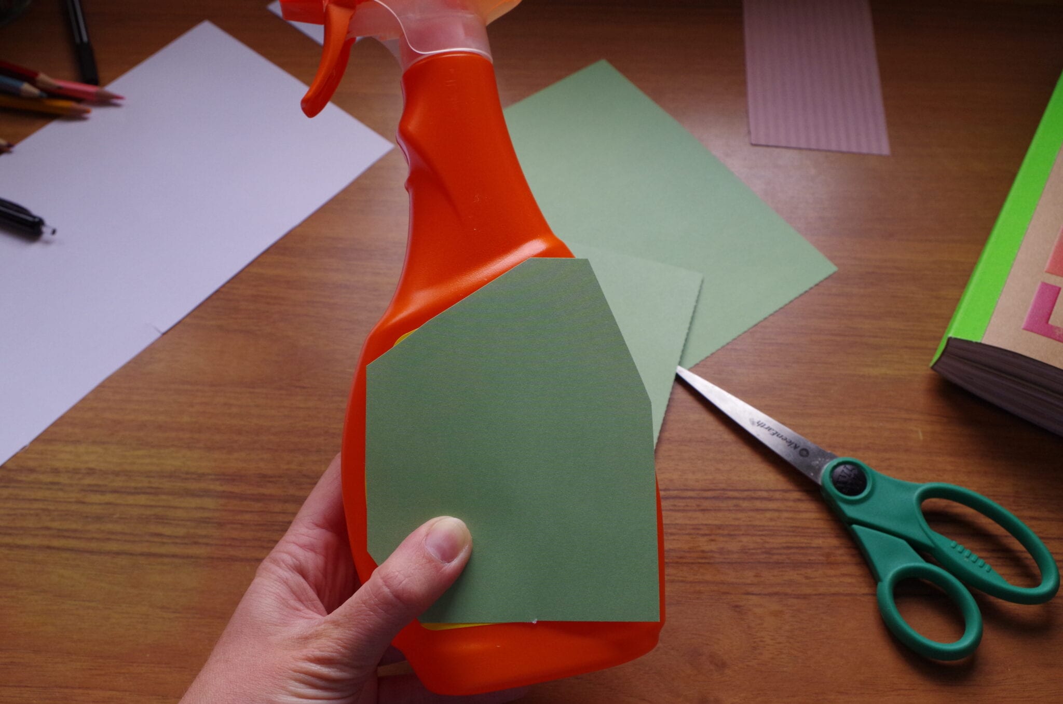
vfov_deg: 38.7
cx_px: 532
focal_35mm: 34
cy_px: 352
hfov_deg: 55.9
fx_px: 1002
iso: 800
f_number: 6.3
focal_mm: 23.13
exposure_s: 1/250
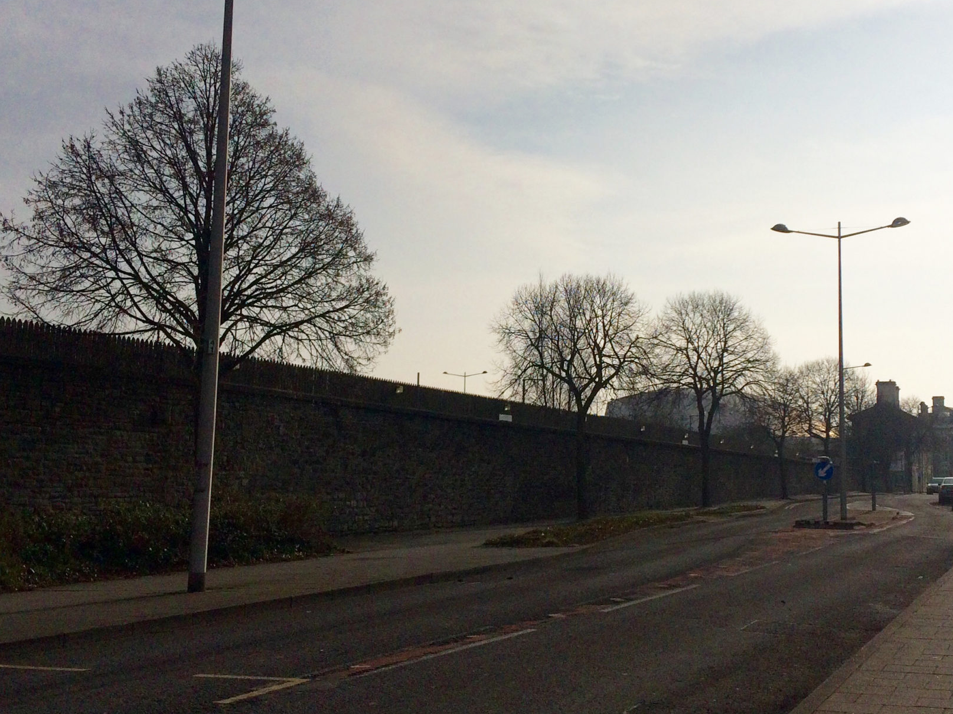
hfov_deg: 41.1
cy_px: 313
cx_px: 566
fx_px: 1266
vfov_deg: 31.5
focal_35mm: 46
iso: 50
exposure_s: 1/20833
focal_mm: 4.15
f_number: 2.2
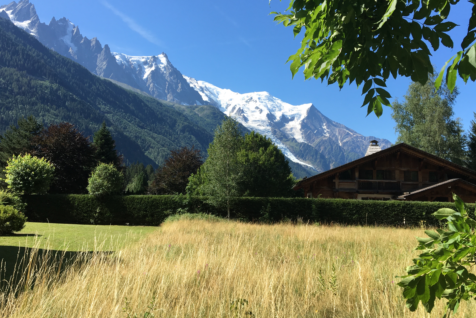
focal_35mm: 33
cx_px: 248
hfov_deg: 57.2
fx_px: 436
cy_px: 130
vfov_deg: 39.8
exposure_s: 1/962
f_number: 2.2
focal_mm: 4.15
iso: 25
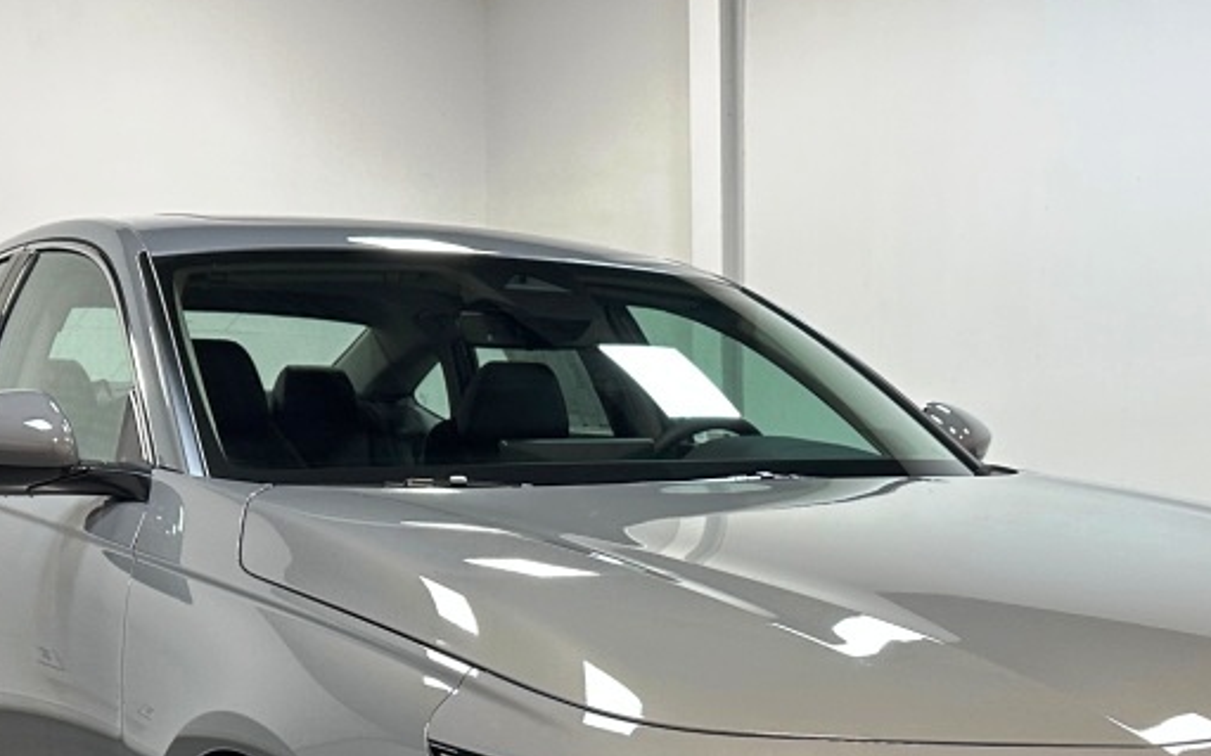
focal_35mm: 51
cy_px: 856
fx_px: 1683
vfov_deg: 23.6
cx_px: 742
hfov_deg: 39.4
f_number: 1.78
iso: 250
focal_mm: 6.86
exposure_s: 1/60
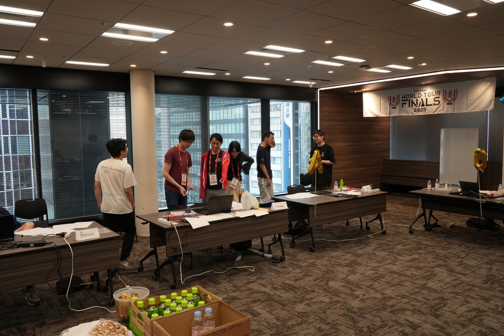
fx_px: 392
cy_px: 168
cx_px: 252
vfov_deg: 46.4
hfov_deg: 65.5
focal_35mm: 28
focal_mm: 28
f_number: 16
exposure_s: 1/30
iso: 1600
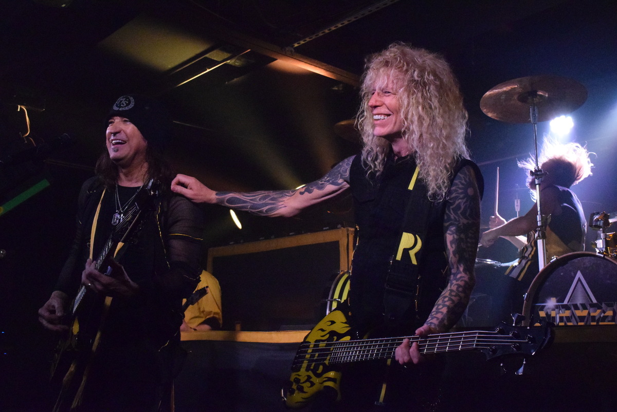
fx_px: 720
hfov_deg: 46.4
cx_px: 308
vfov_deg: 31.9
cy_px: 206
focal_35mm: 42
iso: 12800
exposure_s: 1/500
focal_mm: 28
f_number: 7.1
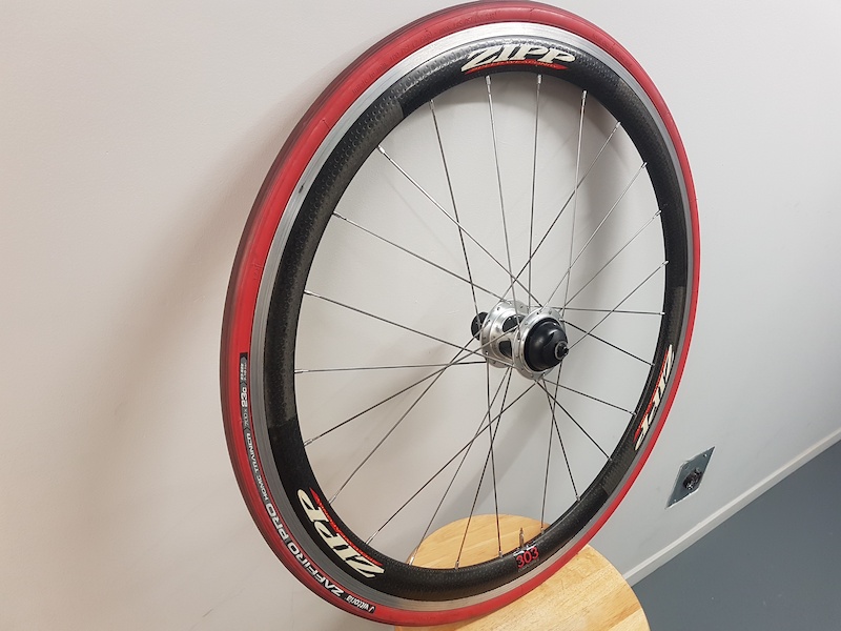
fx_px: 632
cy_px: 316
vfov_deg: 53.1
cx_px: 420
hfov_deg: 67.3
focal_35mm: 26
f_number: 1.7
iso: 80
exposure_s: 1/60
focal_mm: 4.2
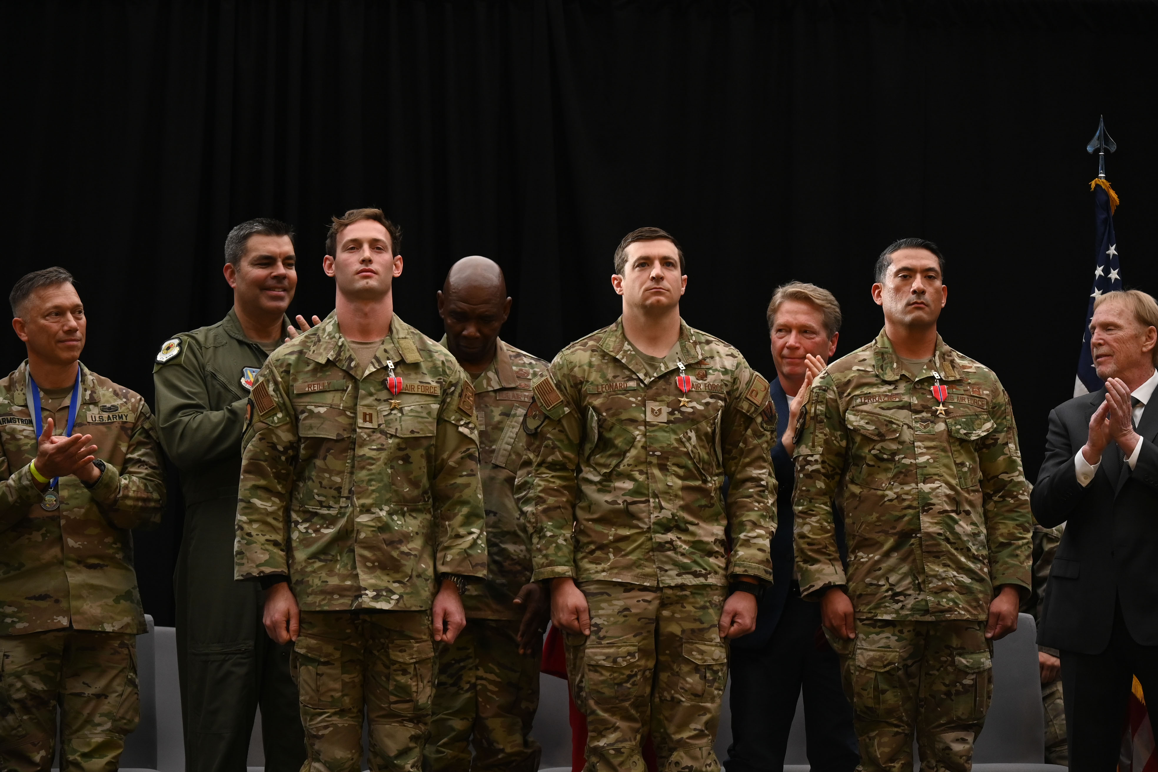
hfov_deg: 14.0
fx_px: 4728
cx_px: 579
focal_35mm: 147
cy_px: 386
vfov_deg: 9.3
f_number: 5
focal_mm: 98
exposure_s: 1/400
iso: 800
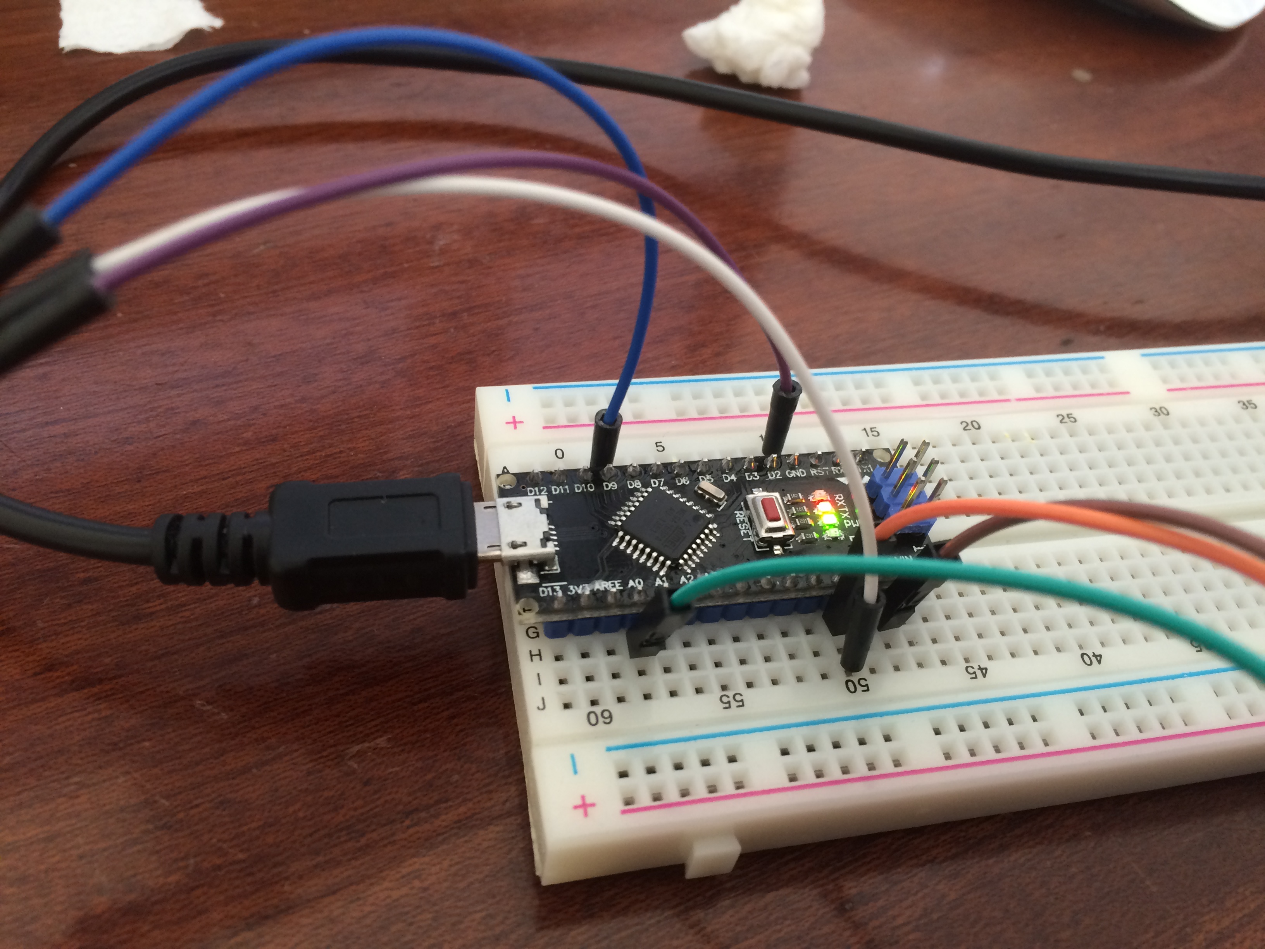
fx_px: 1060
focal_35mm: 29
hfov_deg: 61.7
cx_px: 632
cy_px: 474
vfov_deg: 48.2
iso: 100
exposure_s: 1/33
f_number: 2.2
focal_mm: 4.15
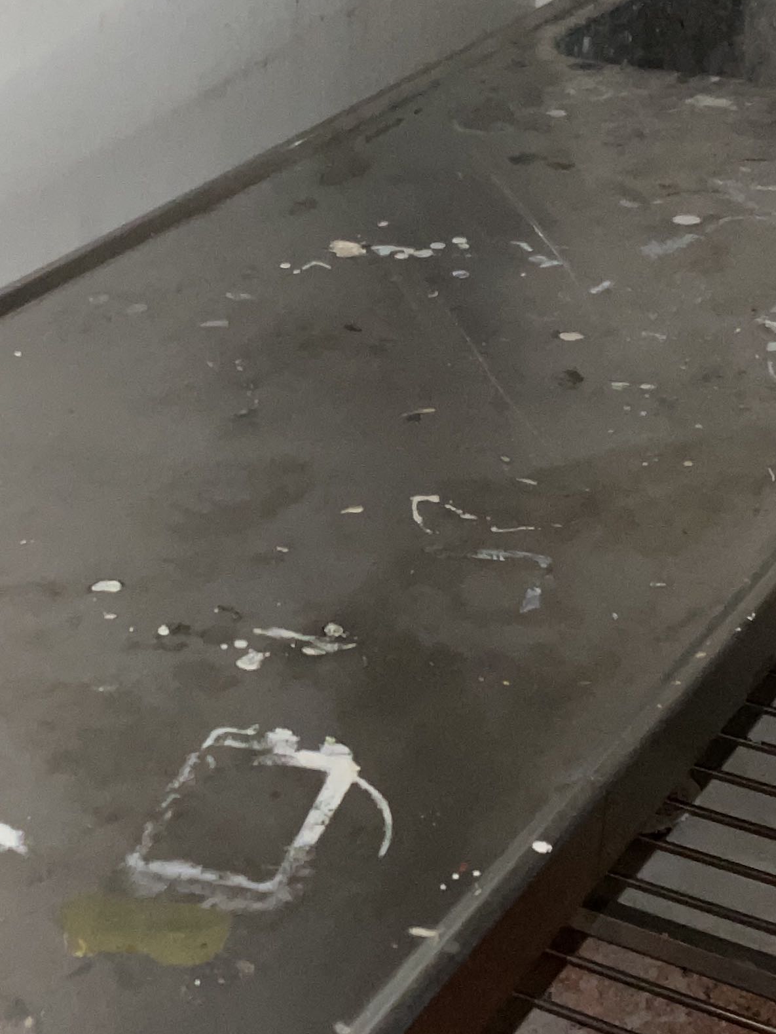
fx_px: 2211
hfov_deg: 19.8
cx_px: 225
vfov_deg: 26.3
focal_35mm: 74
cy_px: 561
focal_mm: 3
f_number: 1.8
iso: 100
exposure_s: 1/29
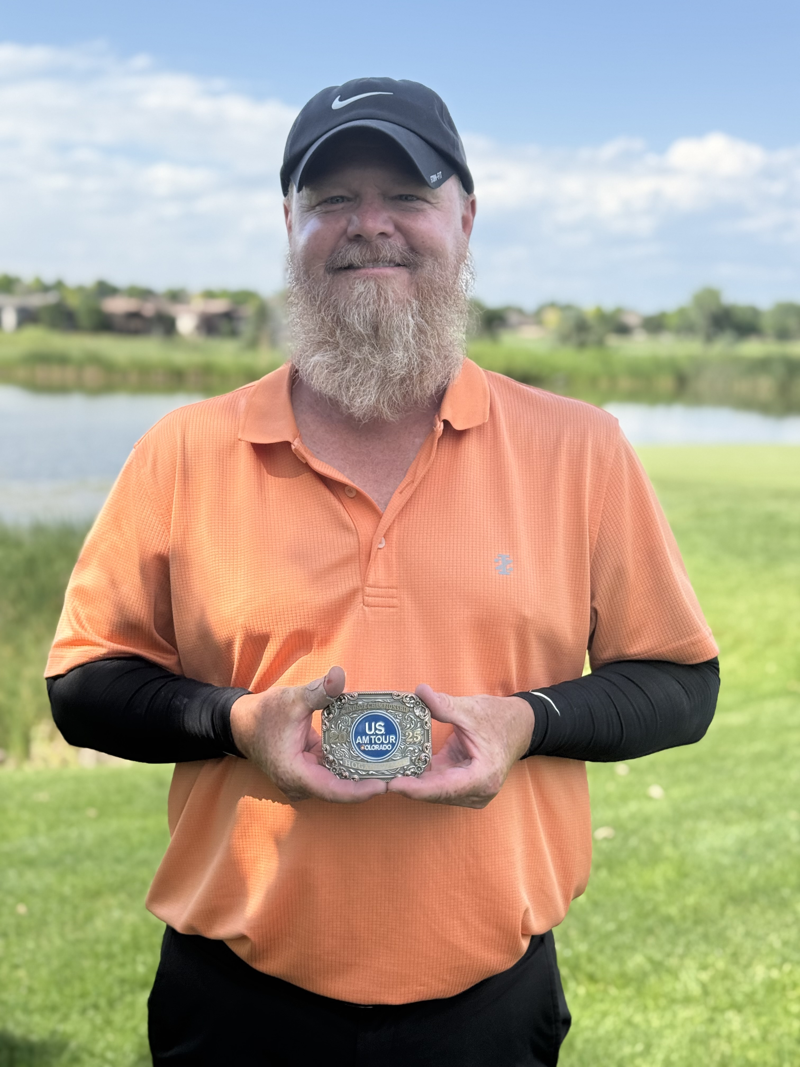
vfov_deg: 39.7
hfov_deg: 30.3
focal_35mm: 48
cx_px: 400
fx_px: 1479
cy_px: 534
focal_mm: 6.76
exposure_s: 1/3226
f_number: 1.78
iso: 100
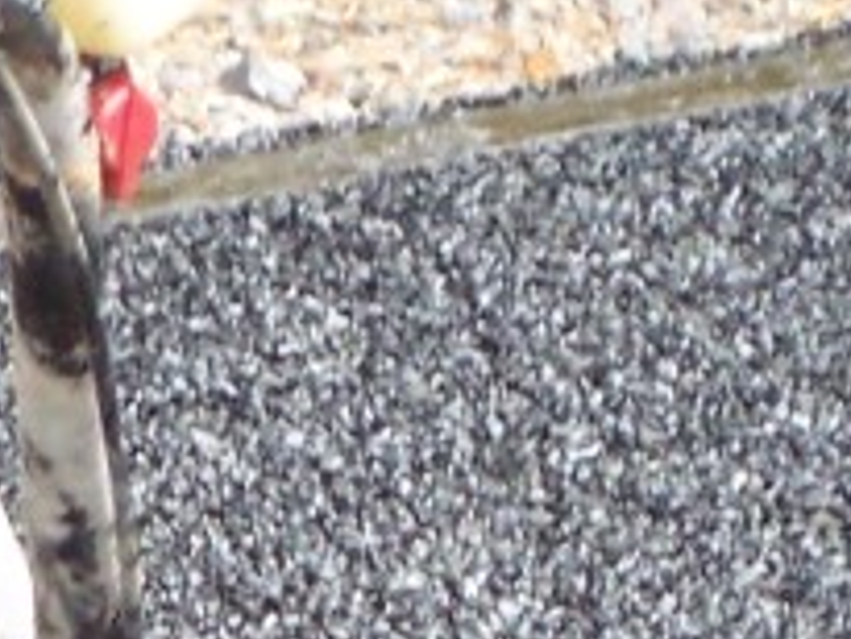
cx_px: -58
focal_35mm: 455
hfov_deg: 4.3
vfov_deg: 3.2
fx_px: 11192
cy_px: 1483
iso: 200
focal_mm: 15.2
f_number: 4.3
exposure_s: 1/125
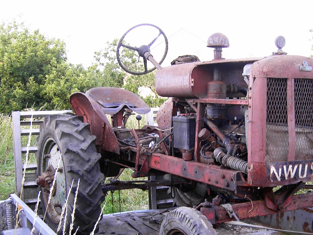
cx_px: 192
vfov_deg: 27.8
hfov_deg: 36.6
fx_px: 470
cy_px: 168
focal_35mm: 52
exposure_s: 1/50
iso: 100
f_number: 3.5
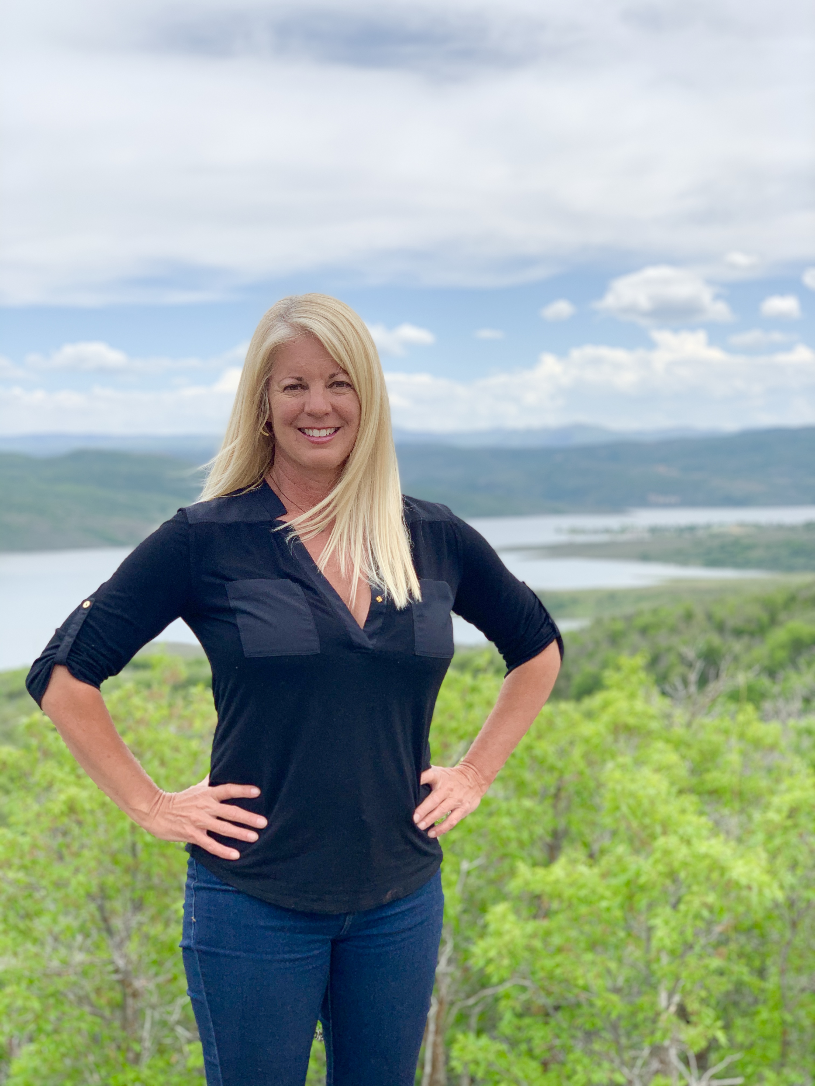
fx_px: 1632
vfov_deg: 36.8
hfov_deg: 28.0
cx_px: 408
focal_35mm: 52
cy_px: 543
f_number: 2.4
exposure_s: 1/1043
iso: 16
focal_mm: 6
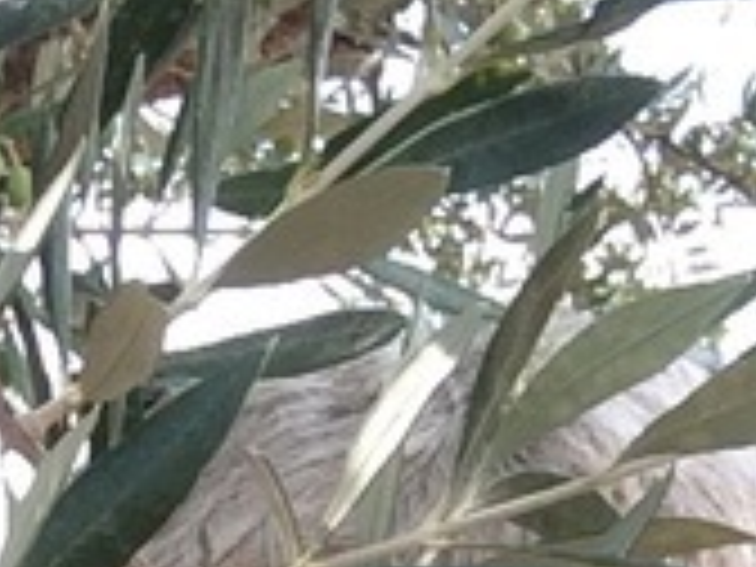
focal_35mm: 129
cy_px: 992
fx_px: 2817
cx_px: -184
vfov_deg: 10.8
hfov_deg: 14.7
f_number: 2.4
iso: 50
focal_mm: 2.15
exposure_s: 1/485
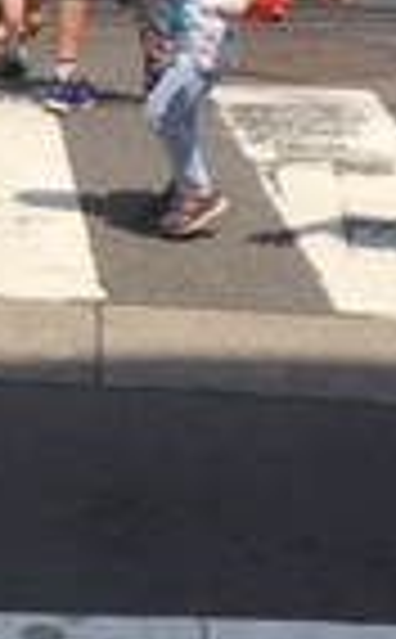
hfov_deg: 9.1
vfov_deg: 15.0
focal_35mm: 139
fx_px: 2415
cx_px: -248
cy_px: 212
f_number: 2.2
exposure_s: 1/1637
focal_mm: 4.15
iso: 25
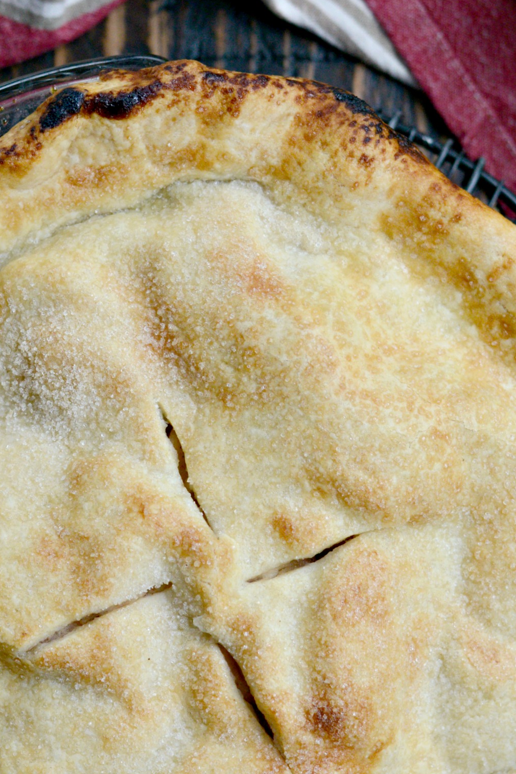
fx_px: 2126
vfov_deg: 20.6
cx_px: 179
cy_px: 401
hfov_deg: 13.8
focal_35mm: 99
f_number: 3.5
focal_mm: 50
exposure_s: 1/800
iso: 1250
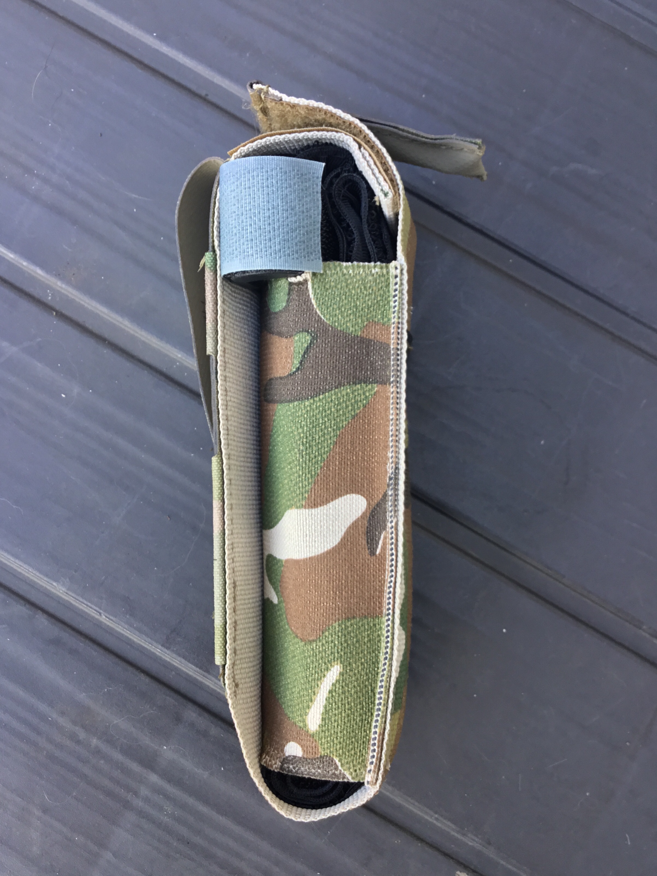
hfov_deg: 45.4
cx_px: 328
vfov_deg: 58.4
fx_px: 784
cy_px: 438
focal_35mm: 31
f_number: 2.4
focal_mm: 3.3
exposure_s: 1/33
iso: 50
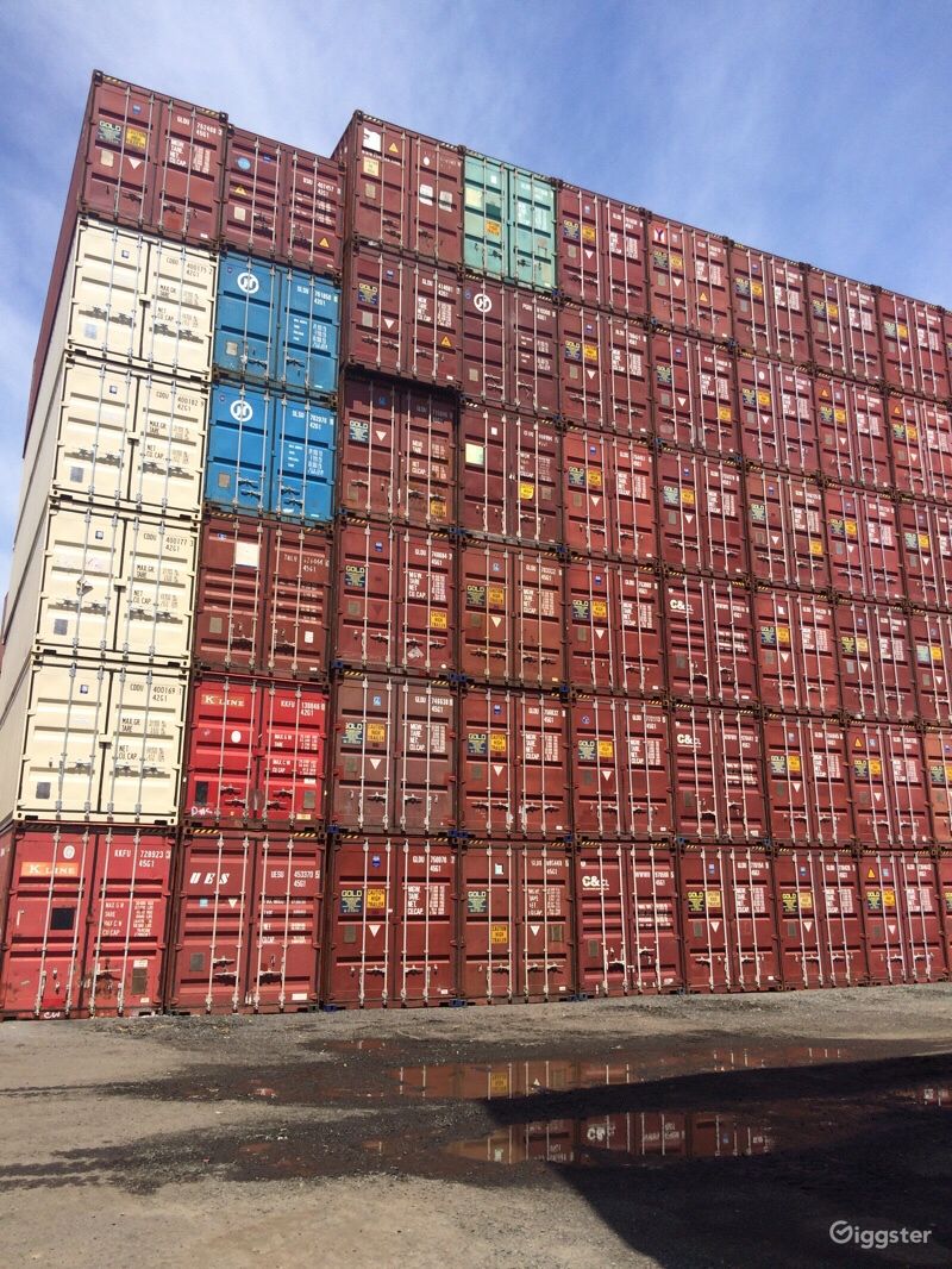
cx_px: 476
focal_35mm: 29
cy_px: 634
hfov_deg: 48.2
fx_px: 1063
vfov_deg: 61.6
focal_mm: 4.15
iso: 32
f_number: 2.2
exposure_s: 1/2283
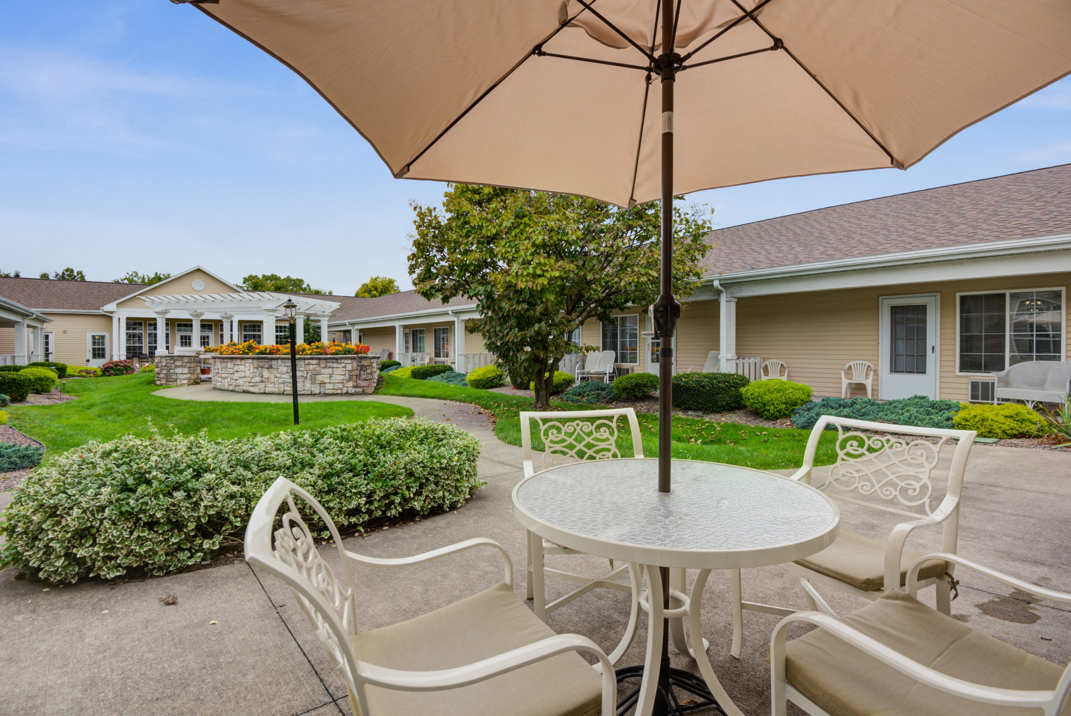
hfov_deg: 96.7
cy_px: 358
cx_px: 536
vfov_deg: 73.8
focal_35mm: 16
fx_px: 476
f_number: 9
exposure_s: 1/250
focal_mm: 16
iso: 200
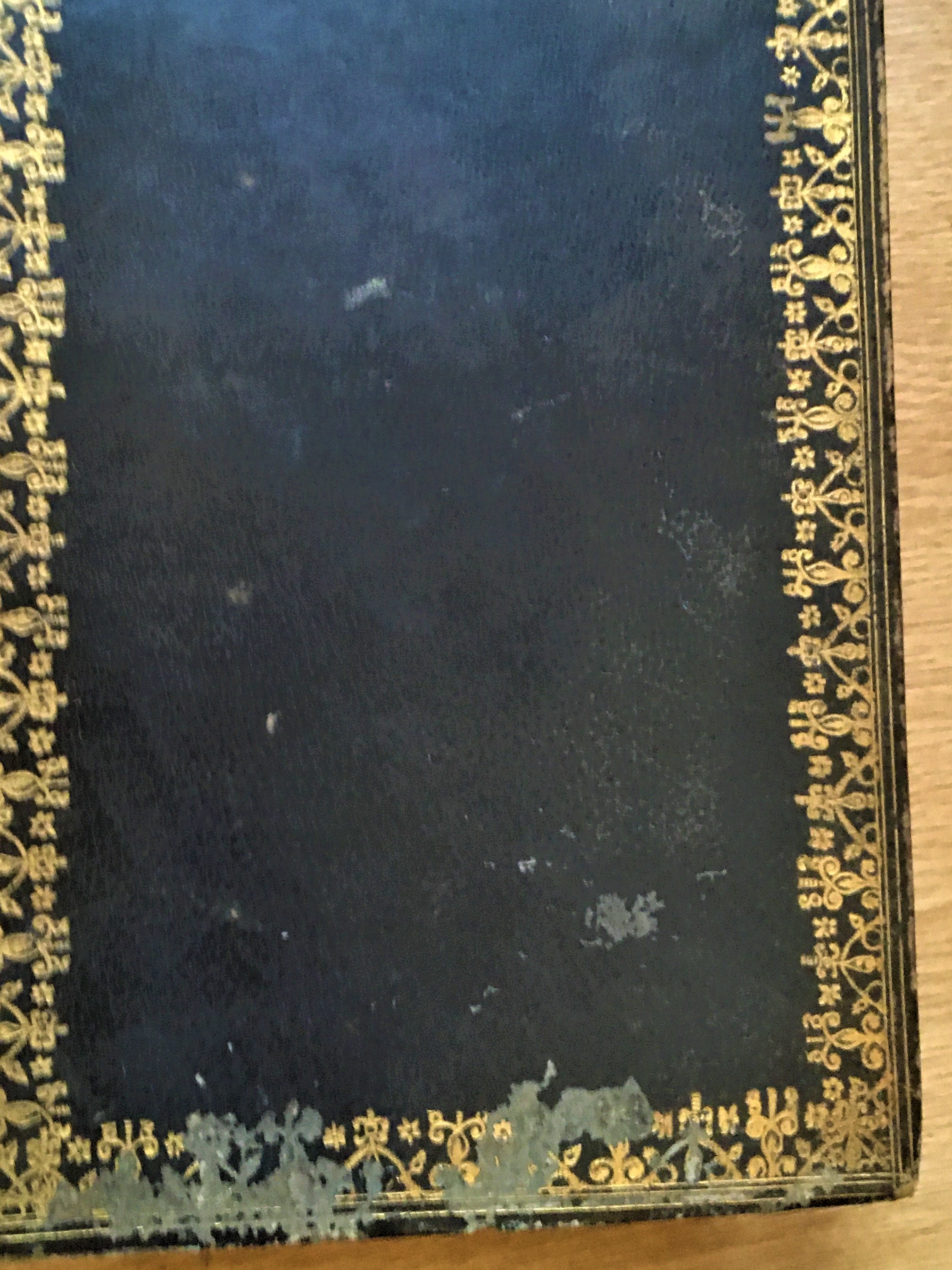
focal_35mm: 37
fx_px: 1357
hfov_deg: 38.5
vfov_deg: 49.7
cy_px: 487
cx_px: 388
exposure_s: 1/17
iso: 200
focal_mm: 4.15
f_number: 2.2
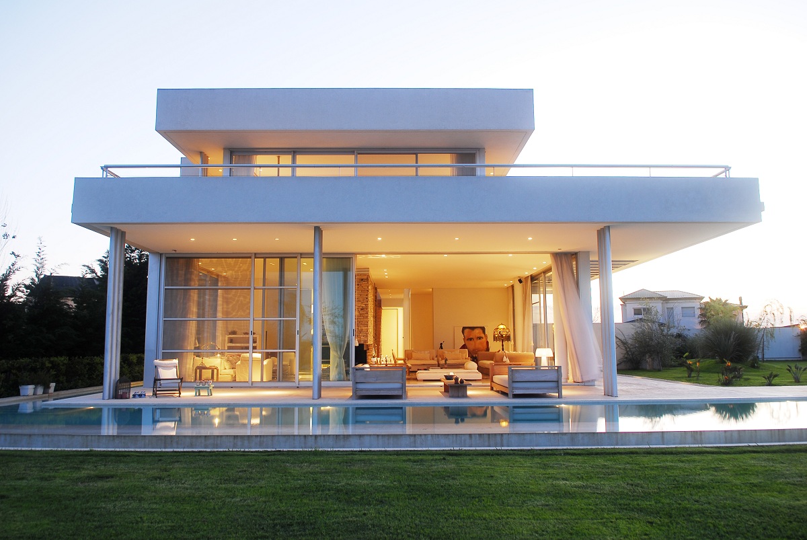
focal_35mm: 26
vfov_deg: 50.5
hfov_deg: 70.4
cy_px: 270
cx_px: 404
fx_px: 572
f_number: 4.5
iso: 100
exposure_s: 1/1.3
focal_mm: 17
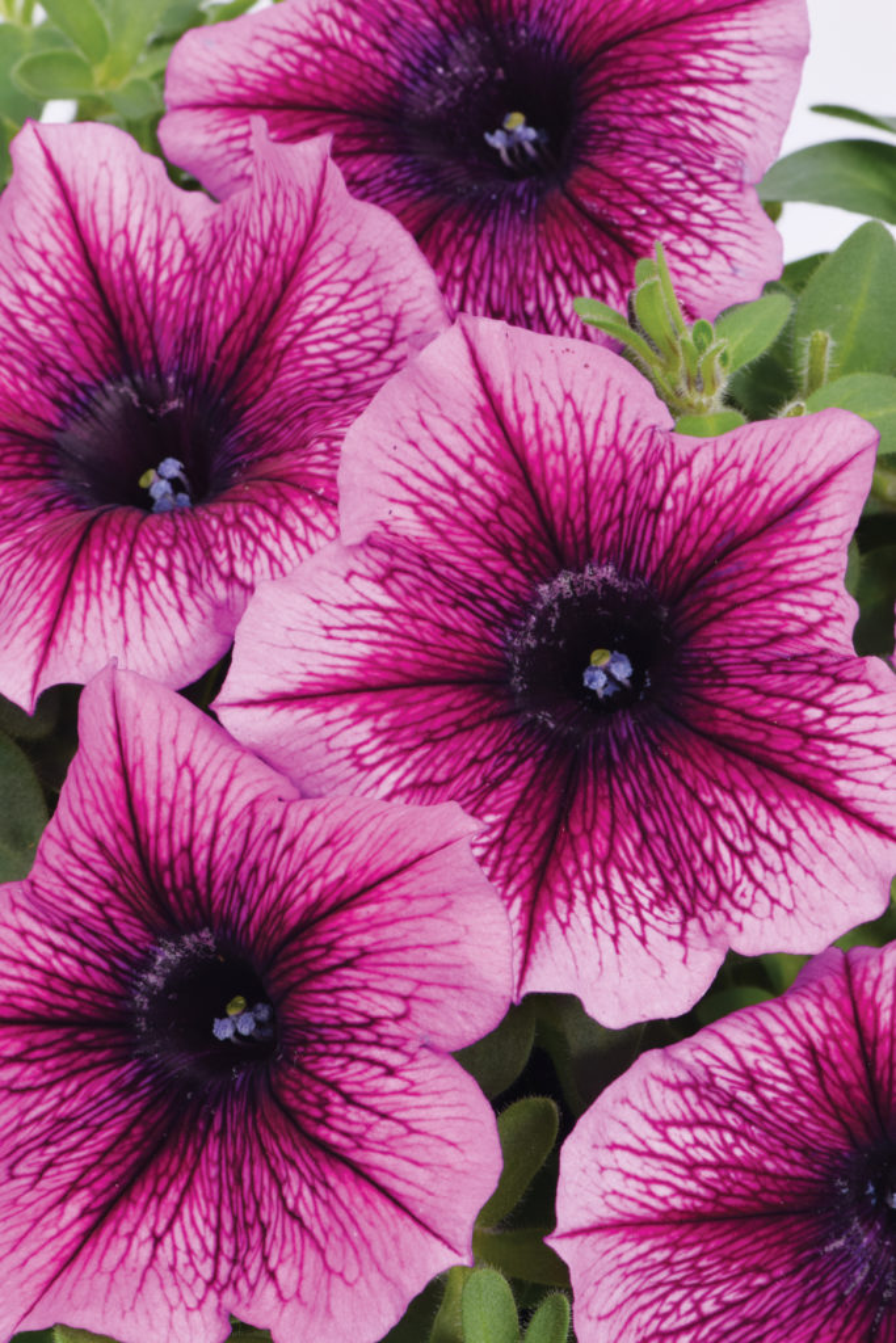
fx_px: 5878
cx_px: 448
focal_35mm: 158
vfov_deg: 13.0
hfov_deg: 8.7
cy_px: 672
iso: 100
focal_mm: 105
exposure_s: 1/2.5
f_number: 20
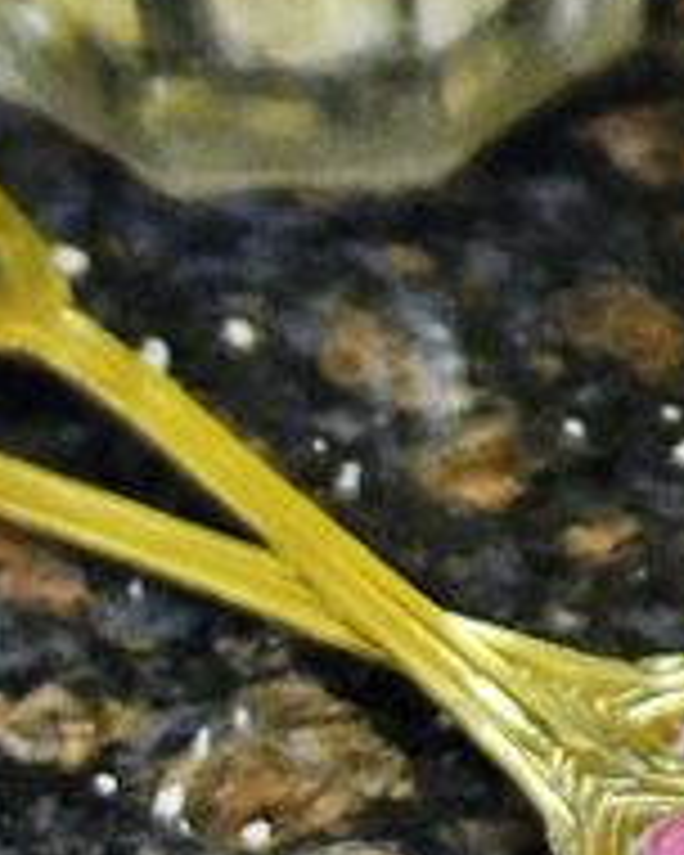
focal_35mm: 306
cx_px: 909
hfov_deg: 5.0
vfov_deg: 6.1
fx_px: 7743
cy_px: -911
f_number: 1.8
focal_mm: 50
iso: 3200
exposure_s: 1/20
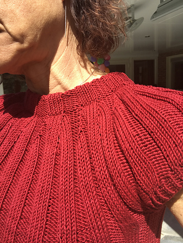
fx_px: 225
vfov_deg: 56.8
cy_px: 122
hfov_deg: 44.2
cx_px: 92
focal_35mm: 32
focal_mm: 2.87
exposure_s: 1/537
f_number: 2.2
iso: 25
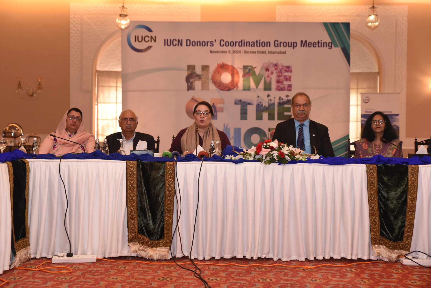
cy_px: 144
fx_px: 575
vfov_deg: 28.1
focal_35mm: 48
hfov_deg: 41.1
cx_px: 216
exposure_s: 1/125
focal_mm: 48
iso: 1600
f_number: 3.2
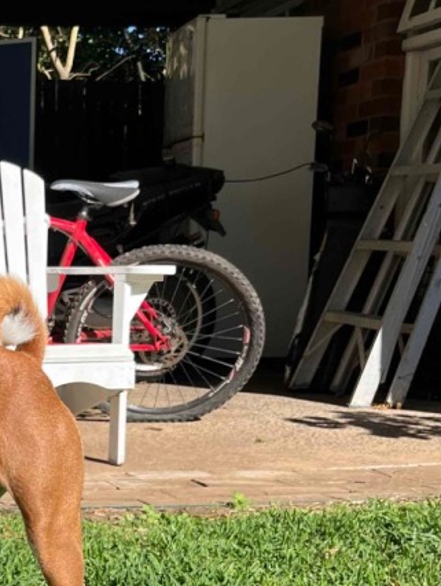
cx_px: -142
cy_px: 487
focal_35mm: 73
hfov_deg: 18.7
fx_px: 1238
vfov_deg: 26.1
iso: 50
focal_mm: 5.1
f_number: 1.6
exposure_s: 1/2222
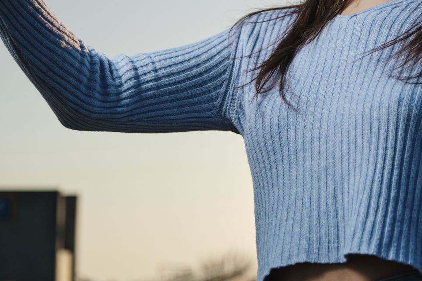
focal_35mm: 122
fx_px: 1430
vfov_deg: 11.1
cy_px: -16
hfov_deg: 16.7
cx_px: 297
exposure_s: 1/2000
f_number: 2.8
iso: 160
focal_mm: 36.5
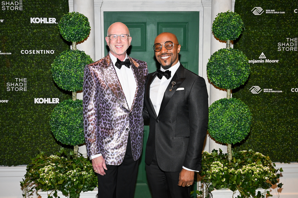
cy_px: 99
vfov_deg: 33.4
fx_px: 331
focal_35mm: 40
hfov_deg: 48.5
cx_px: 149
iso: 1600
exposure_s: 1/200
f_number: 6.3
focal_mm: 40
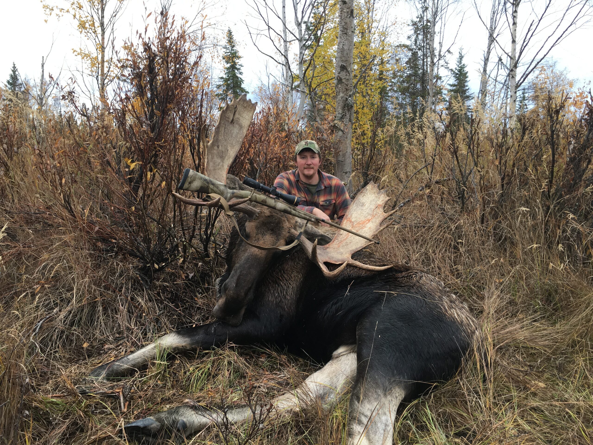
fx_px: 497
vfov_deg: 48.2
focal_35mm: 29
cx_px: 296
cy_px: 222
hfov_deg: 61.7
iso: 32
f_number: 2.2
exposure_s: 1/120
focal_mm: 4.15
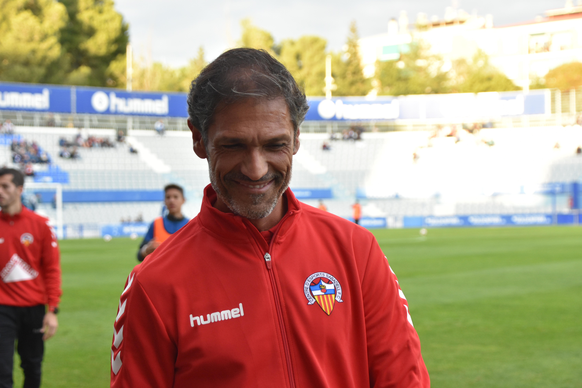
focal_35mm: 79
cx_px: 290
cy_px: 195
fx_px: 1277
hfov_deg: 25.7
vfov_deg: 17.3
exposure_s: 1/500
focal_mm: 52
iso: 1000
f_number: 4.8
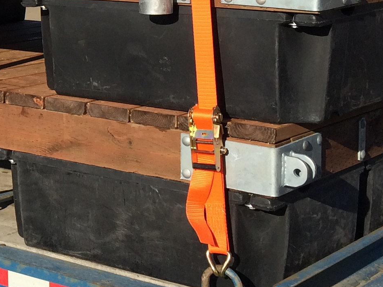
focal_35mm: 104
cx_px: -139
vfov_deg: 14.0
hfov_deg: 17.5
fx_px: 1150
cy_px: -18
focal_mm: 4.12
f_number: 2.2
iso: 40
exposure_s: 1/2283
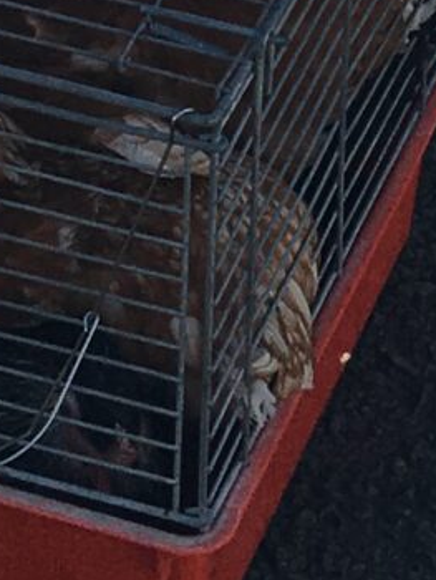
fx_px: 3556
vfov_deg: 8.3
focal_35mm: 212
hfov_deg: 7.0
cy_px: -979
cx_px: 295
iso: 25
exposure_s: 1/1570
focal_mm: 4.15
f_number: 2.2
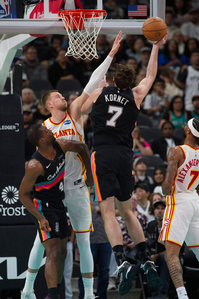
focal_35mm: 280
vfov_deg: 7.4
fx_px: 2323
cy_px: 150
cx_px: 100
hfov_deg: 4.9
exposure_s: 1/1000
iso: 3200
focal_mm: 280
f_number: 3.4
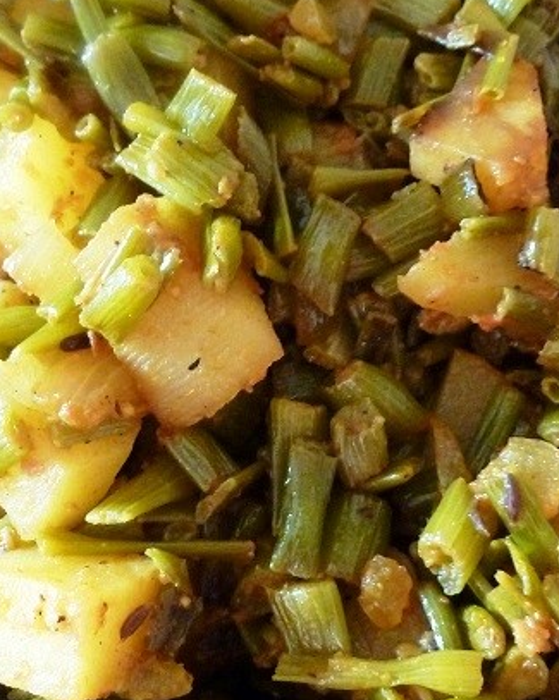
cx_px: 299
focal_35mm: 59
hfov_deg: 25.8
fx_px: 1222
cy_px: 182
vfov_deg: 31.5
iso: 400
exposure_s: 1/6
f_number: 3.3
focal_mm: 4.3
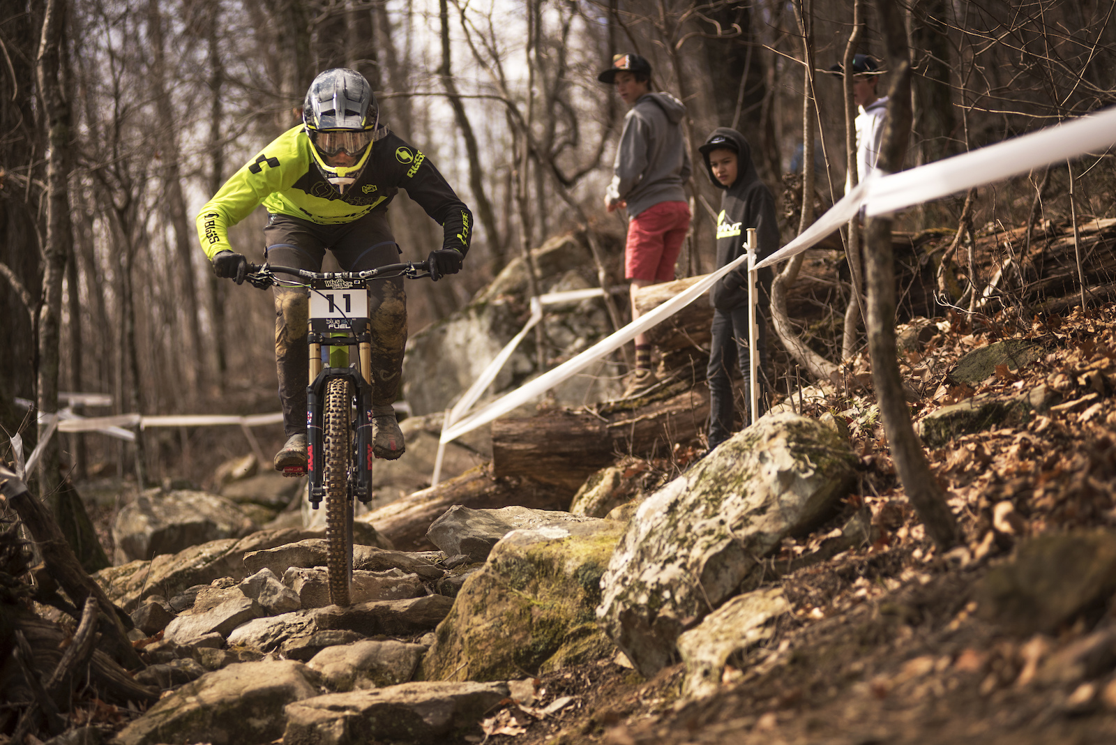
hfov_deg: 17.1
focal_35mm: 120
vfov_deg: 11.4
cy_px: 372
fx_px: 3721
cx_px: 558
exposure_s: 1/4000
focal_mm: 120
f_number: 2.8
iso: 400
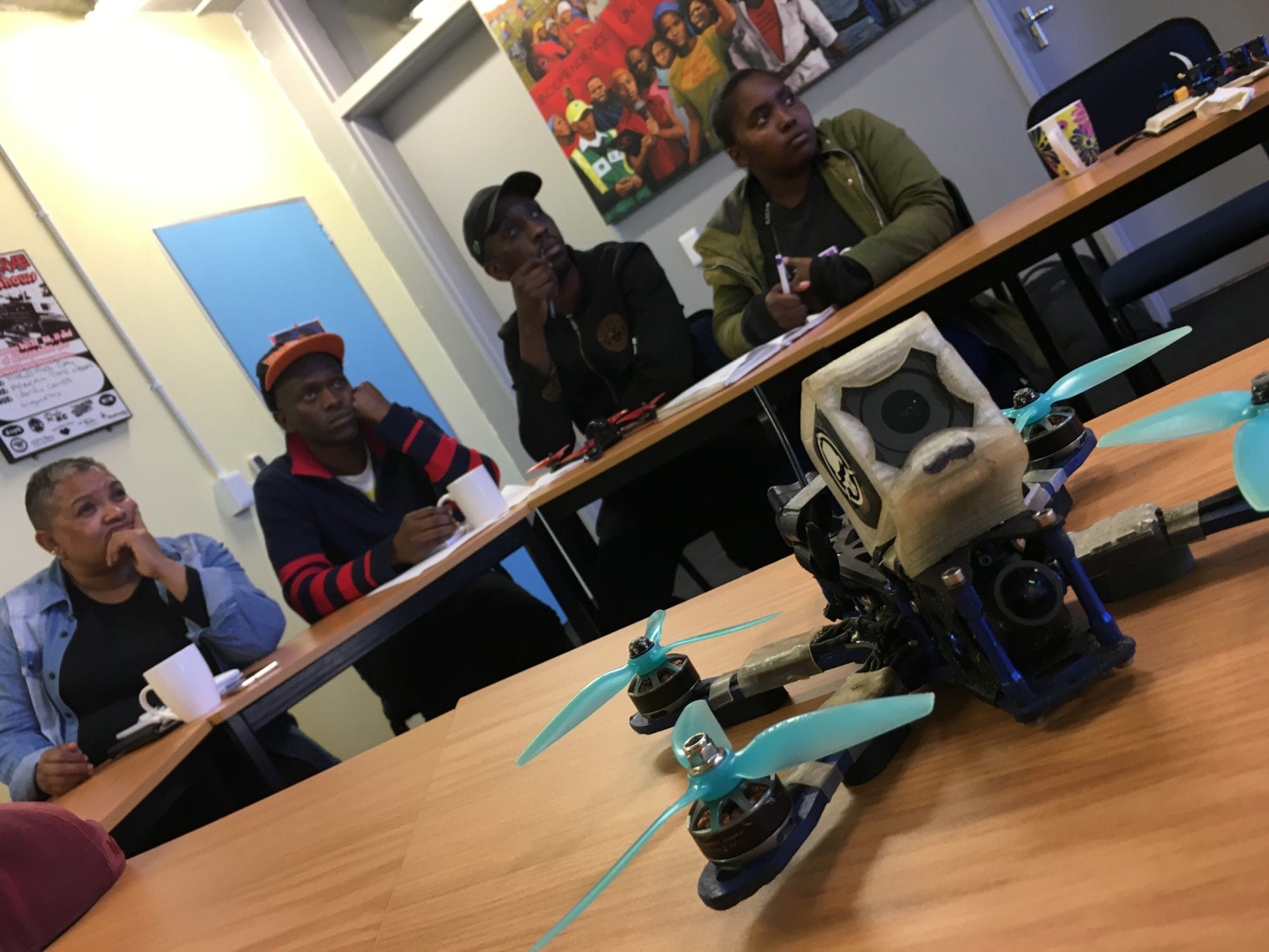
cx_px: 634
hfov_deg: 61.7
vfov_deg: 48.2
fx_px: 1063
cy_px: 476
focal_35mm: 29
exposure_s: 1/33
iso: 64
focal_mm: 4.15
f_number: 2.2
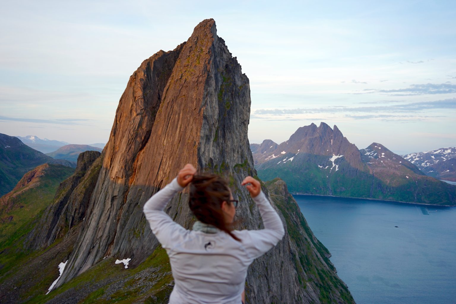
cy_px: 152
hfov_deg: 54.4
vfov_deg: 37.9
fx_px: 443
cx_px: 228
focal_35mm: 35
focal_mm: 35
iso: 100
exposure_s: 1/60
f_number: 4.5
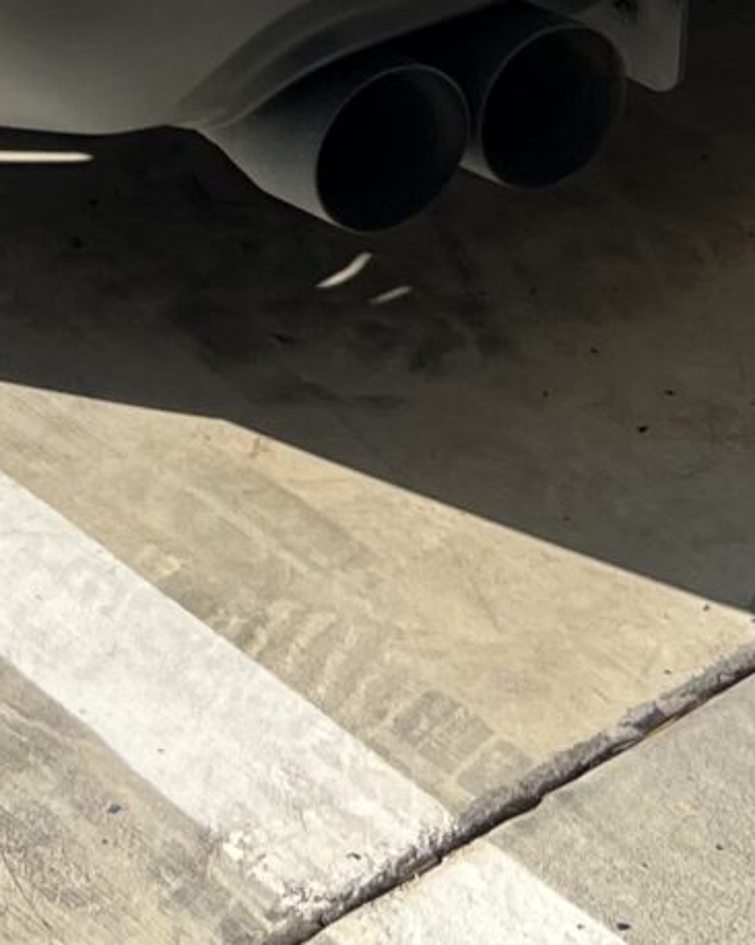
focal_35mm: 142
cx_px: -153
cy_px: -1397
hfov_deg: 10.7
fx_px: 3969
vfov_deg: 11.2
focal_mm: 5.7
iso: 50
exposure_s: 1/3704
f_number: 1.5
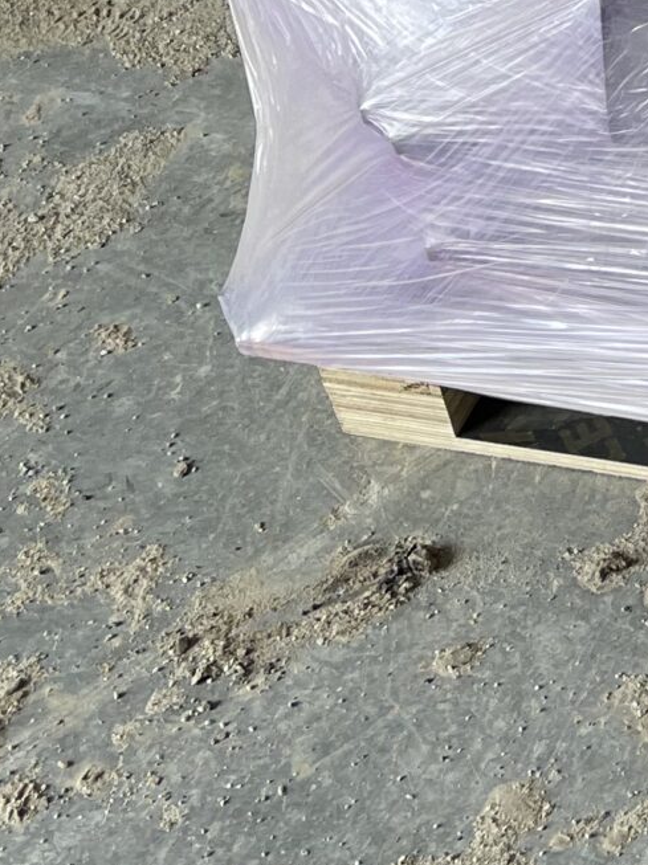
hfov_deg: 12.9
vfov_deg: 17.9
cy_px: -302
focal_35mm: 102
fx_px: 2548
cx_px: 1226
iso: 50
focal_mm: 5.1
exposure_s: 1/121
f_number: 1.6
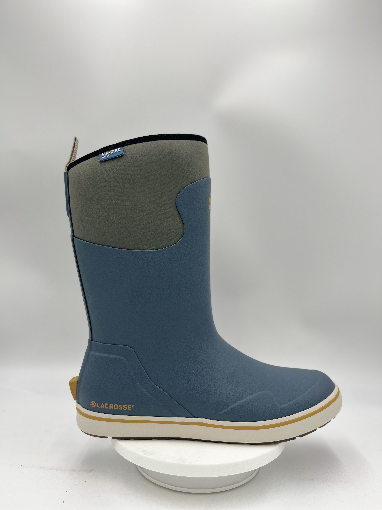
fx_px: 383
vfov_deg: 67.3
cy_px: 255
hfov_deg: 53.1
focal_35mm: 26
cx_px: 191
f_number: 1.6
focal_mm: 5.1
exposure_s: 1/174
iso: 40
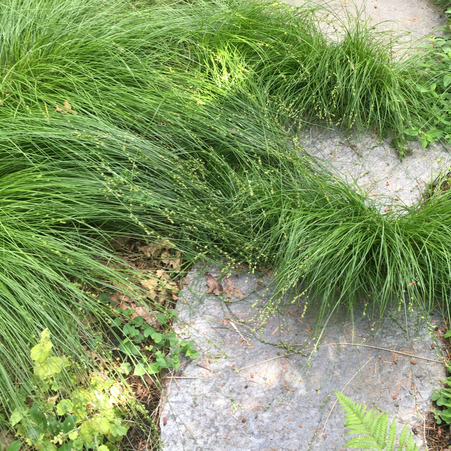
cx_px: 252
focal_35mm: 40
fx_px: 590
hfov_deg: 41.8
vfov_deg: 41.5
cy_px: 164
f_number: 2.2
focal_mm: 4.15
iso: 32
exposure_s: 1/60
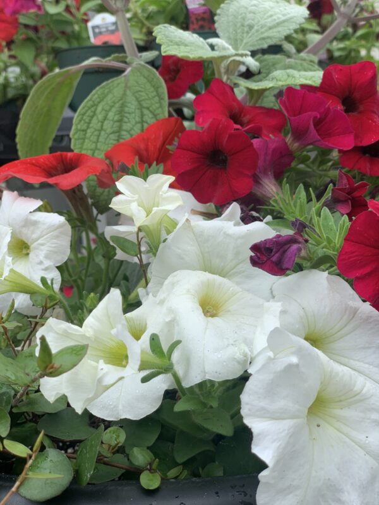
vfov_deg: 36.8
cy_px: 252
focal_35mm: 52
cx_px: 190
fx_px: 759
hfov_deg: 28.0
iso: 16
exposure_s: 1/280
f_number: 2.4
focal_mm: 6
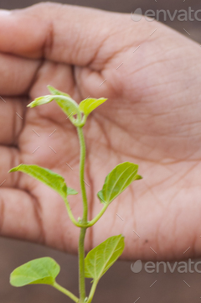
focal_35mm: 332
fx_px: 2786
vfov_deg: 6.2
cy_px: 262
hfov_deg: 4.1
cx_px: 40
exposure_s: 1/100
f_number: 8
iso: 200
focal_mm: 90
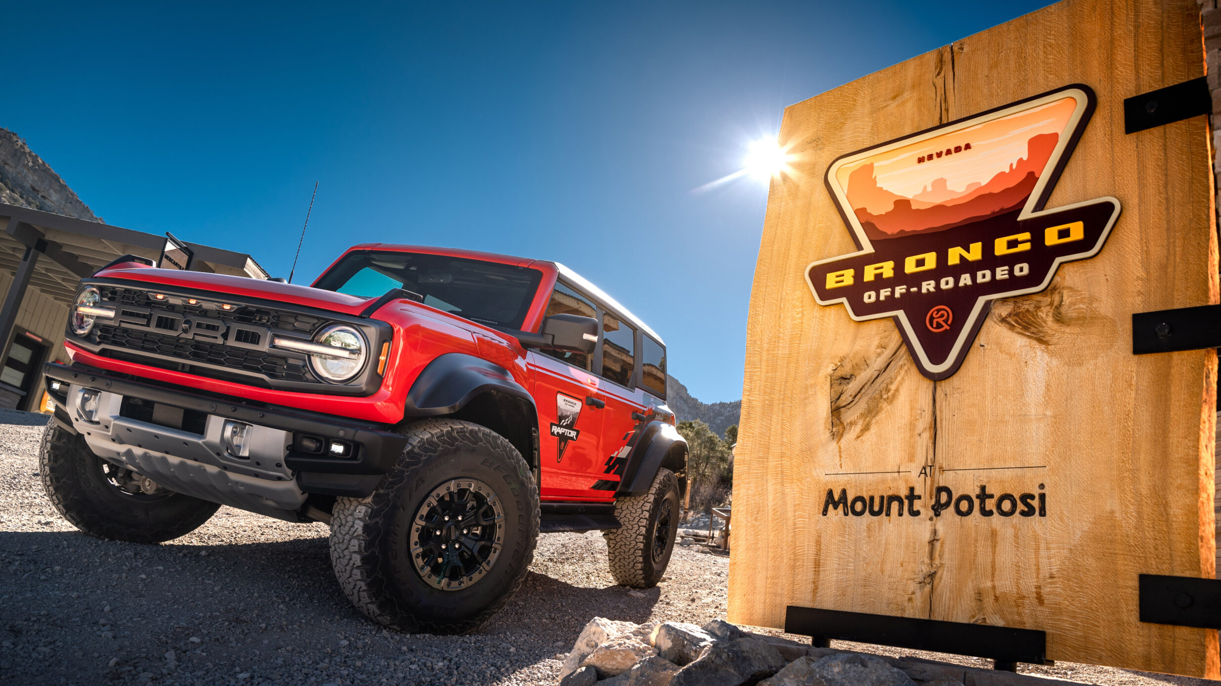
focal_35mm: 26
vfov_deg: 44.4
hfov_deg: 71.9
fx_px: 842
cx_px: 620
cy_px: 353
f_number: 5
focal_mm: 24
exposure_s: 1/200
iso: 100
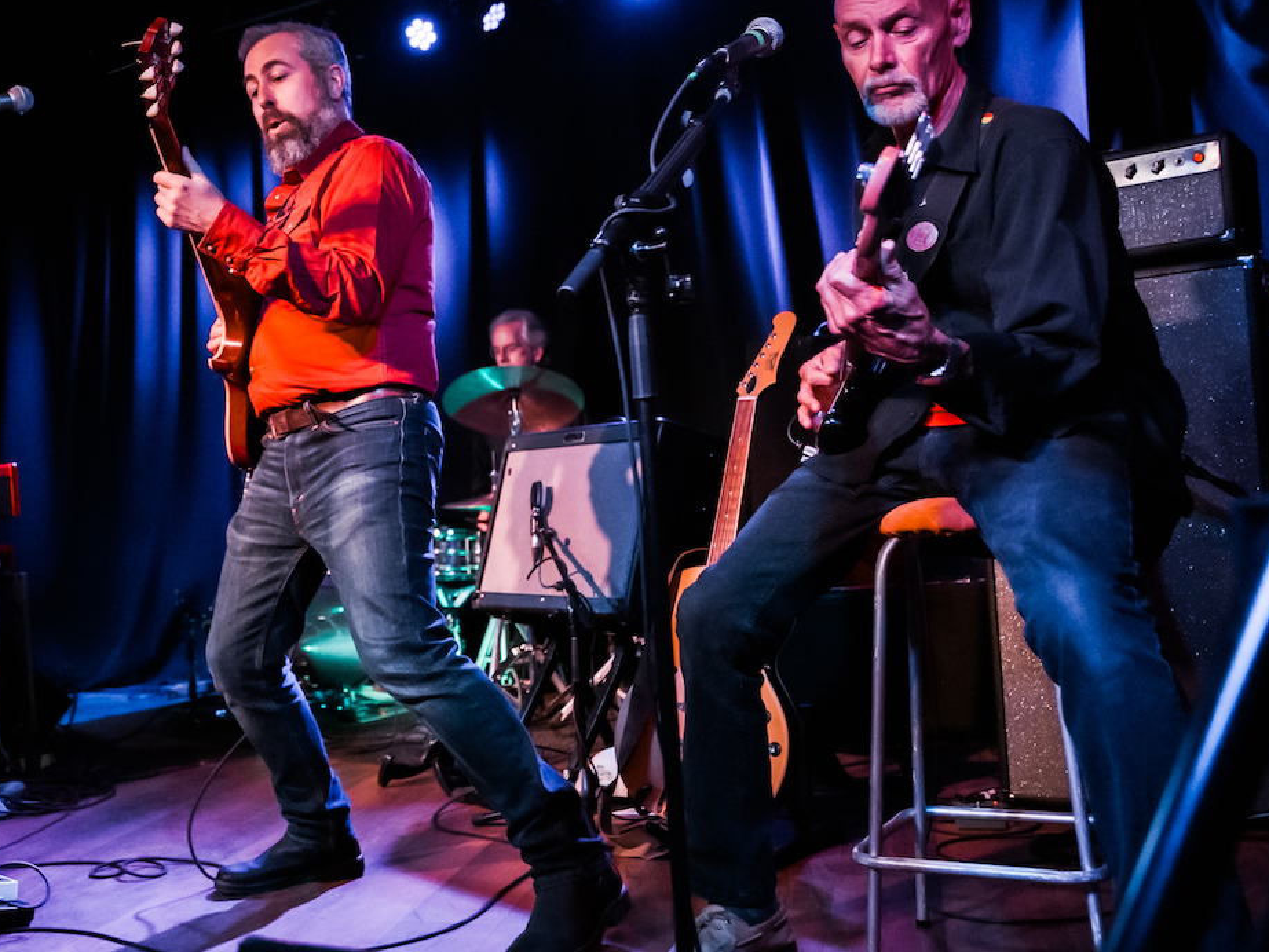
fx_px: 1393
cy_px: 470
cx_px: 358
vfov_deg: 37.7
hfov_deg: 47.6
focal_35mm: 38
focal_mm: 27
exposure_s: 1/640
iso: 2000
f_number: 2.8
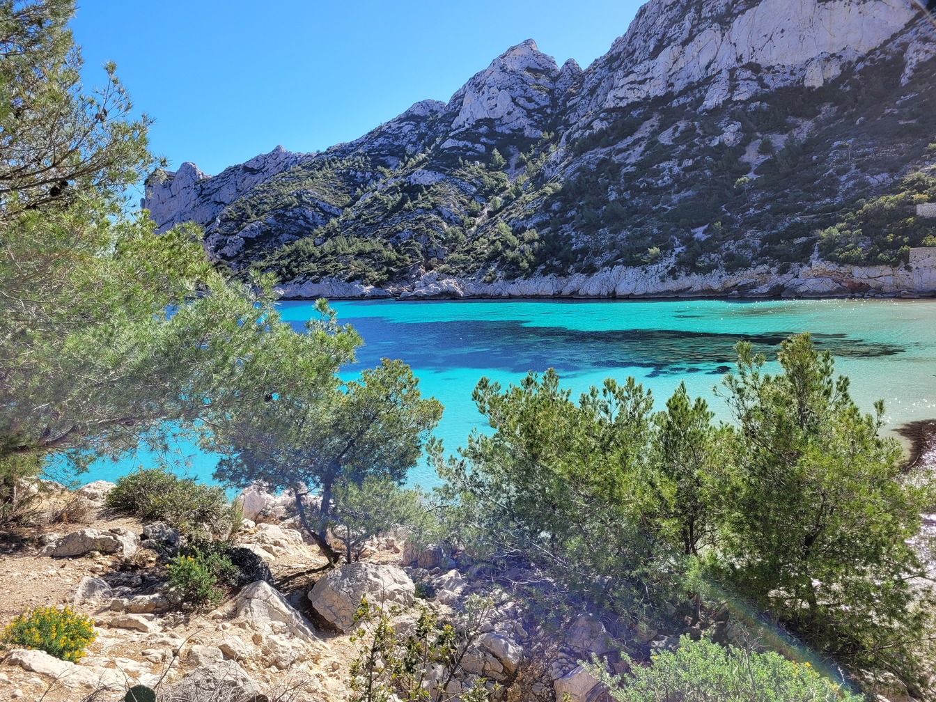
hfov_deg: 67.3
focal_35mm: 26
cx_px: 468
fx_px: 703
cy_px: 351
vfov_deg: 53.1
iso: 40
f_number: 1.8
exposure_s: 1/1354
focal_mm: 5.4
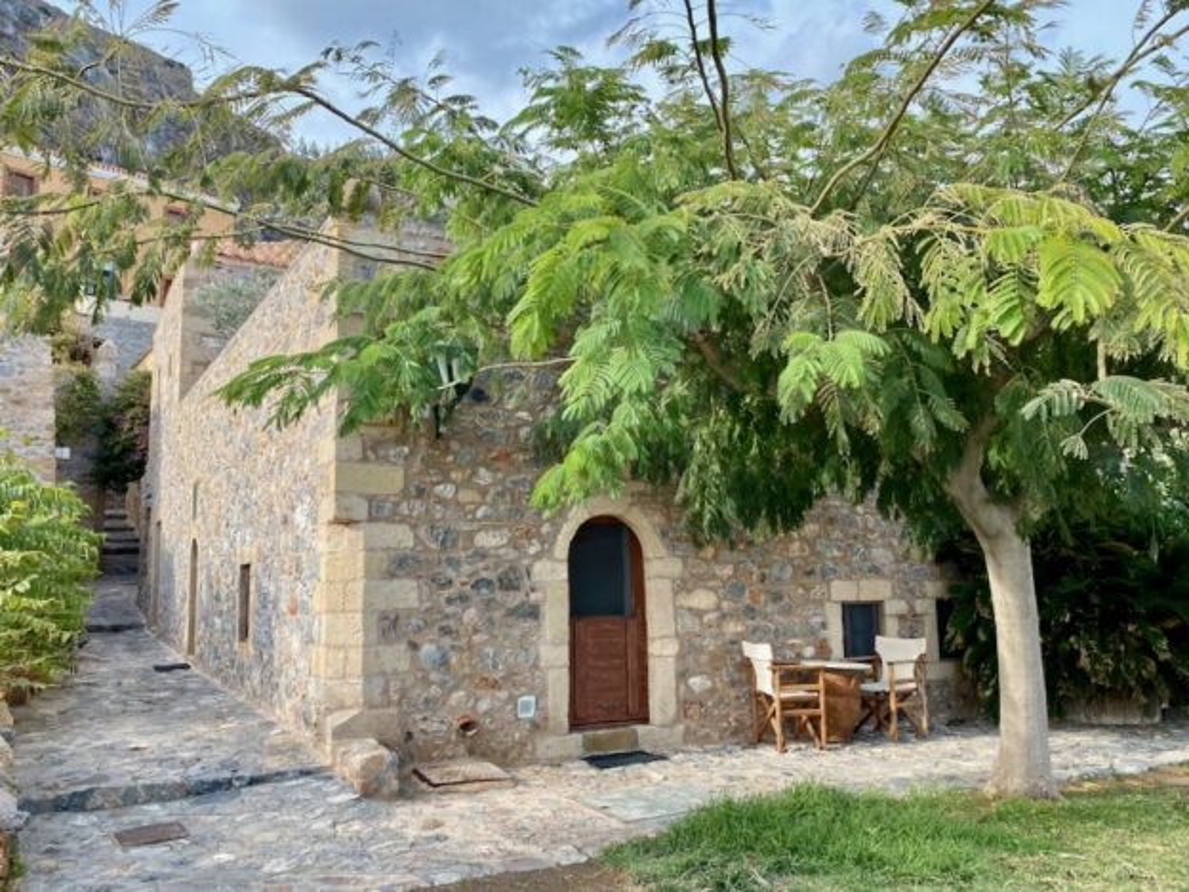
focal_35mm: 26
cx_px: 594
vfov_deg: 53.1
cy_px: 446
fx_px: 893
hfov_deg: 67.3
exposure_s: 1/719
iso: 32
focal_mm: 4.25
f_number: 1.8
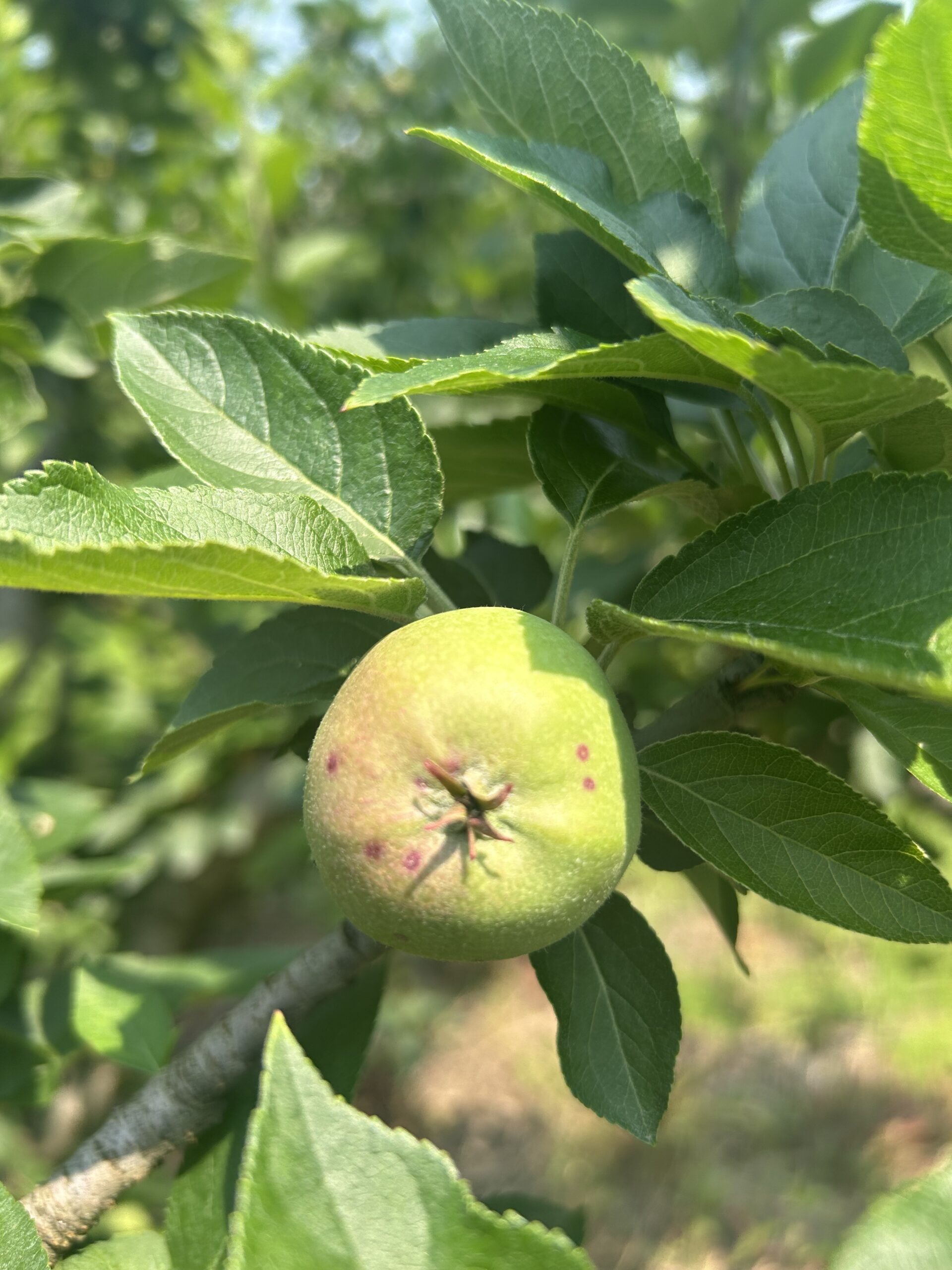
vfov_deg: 67.3
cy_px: 635
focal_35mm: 26
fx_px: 953
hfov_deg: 53.1
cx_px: 476
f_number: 1.5
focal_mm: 5.7
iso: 50
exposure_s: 1/1934
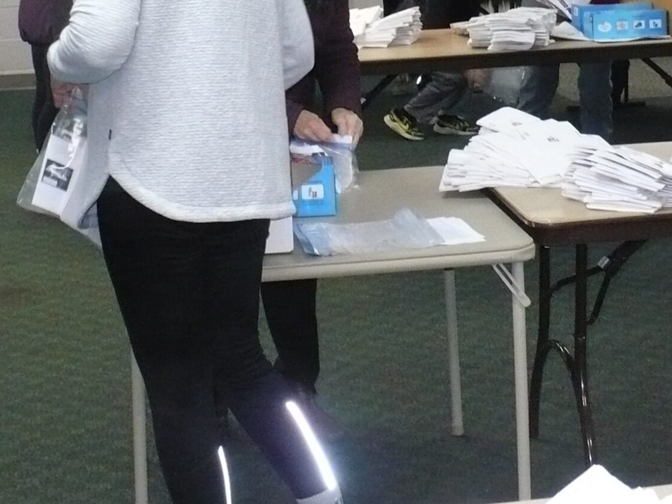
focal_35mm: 84
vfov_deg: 17.4
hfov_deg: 23.3
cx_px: 307
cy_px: 101
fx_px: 1631
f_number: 2.8
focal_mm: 6.1
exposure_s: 1/30
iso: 400
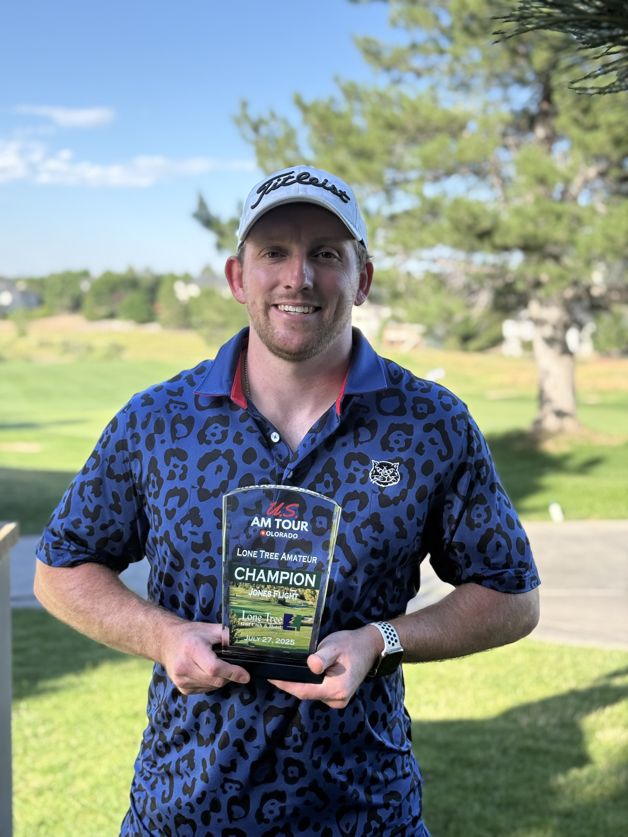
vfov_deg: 39.7
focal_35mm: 48
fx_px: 1161
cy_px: 418
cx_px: 314
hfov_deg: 30.3
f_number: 1.78
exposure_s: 1/1133
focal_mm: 6.76
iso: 80
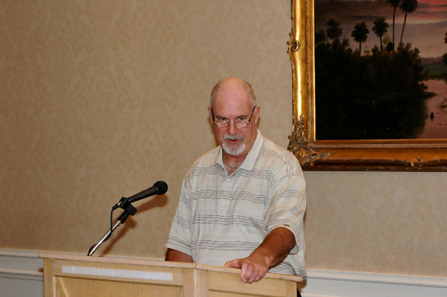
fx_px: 1489
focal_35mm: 120
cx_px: 224
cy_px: 148
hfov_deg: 17.1
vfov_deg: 11.4
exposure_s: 1/60
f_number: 5.6
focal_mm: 80
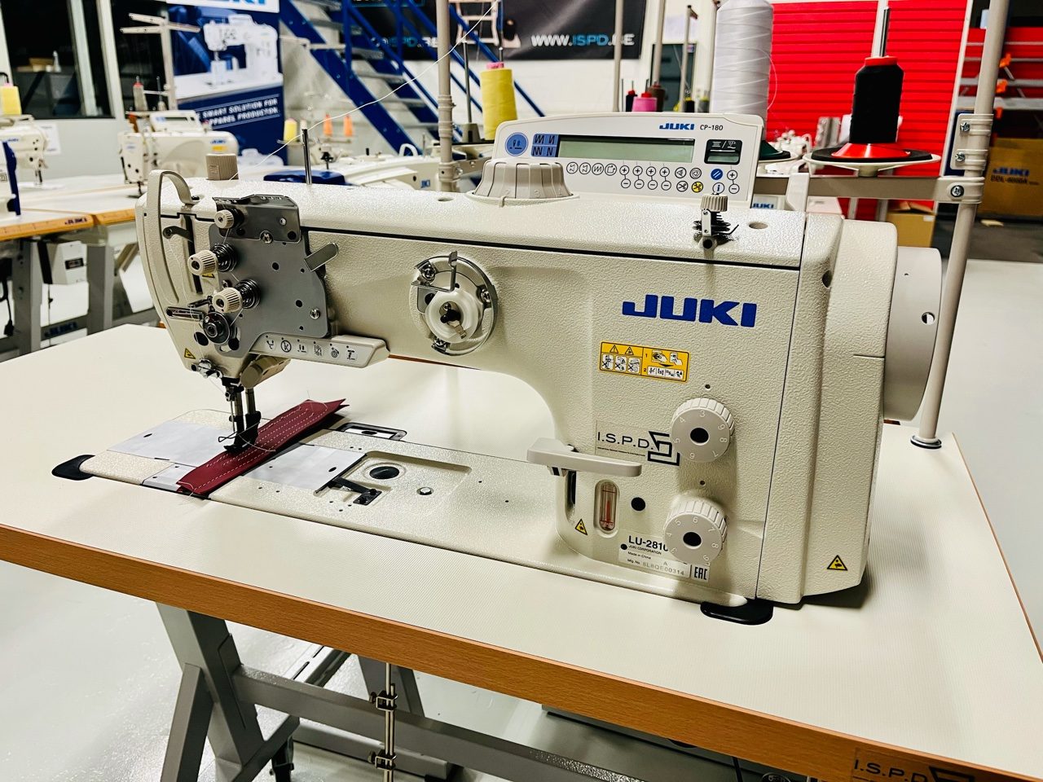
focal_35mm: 26
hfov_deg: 67.3
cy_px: 391
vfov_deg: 53.1
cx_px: 522
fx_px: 783
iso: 80
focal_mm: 5.1
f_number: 1.6
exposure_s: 1/50
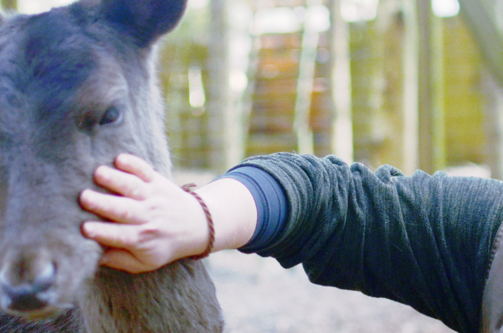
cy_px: 218
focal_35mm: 111
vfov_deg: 12.3
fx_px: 1548
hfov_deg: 18.5
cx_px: 274
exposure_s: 1/800
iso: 200
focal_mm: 35
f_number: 1.8
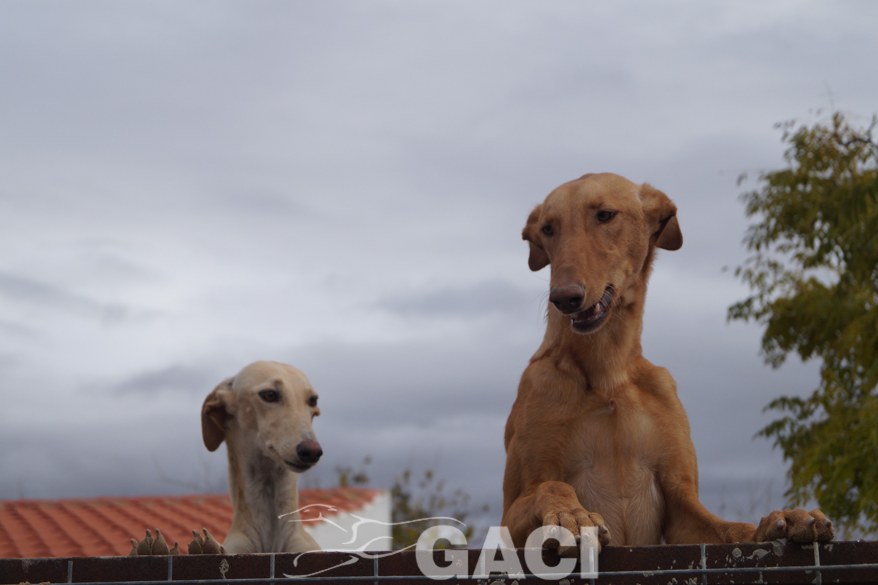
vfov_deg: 20.2
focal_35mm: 68
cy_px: 292
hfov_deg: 29.9
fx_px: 1646
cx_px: 439
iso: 250
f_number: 5.6
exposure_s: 1/2000
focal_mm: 45
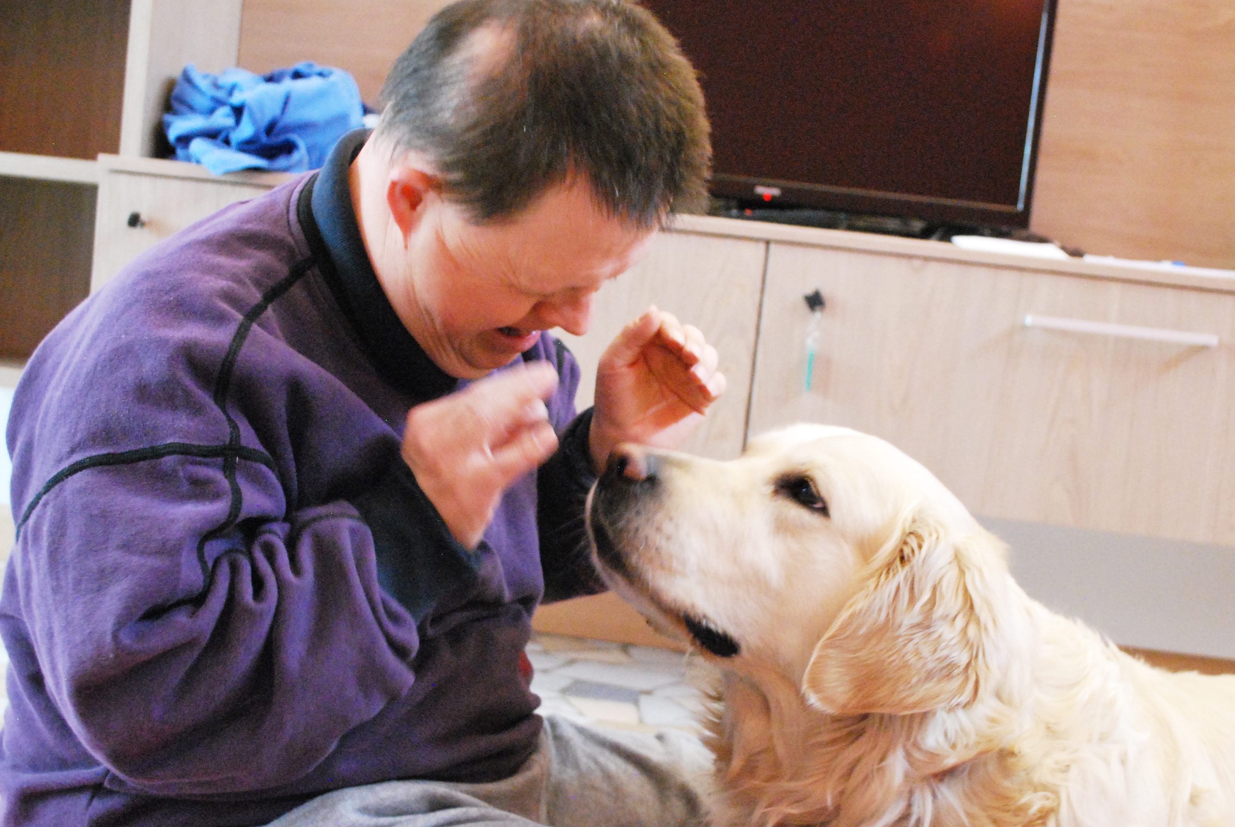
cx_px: 596
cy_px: 449
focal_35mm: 41
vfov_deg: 32.7
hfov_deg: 47.3
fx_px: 1408
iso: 1600
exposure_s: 1/25
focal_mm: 24
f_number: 4.2
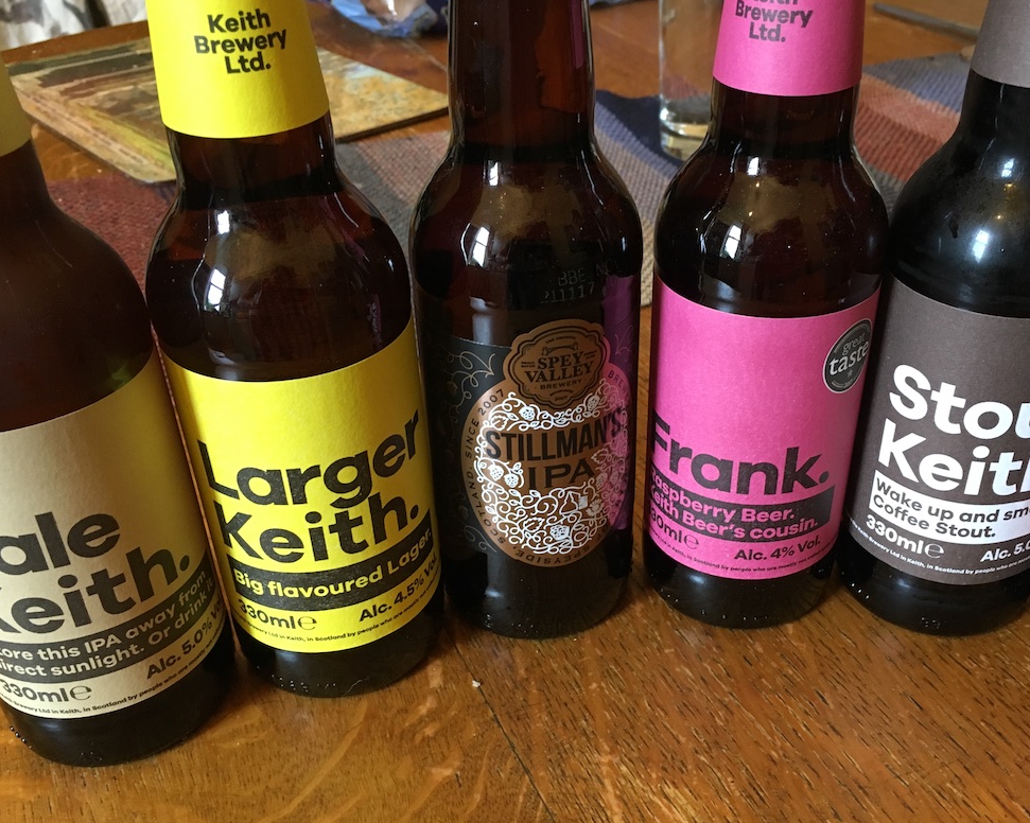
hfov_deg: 51.3
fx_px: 1067
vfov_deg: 42.2
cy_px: 441
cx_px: 599
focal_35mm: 35
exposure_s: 1/33
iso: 160
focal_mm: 4.15
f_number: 2.2
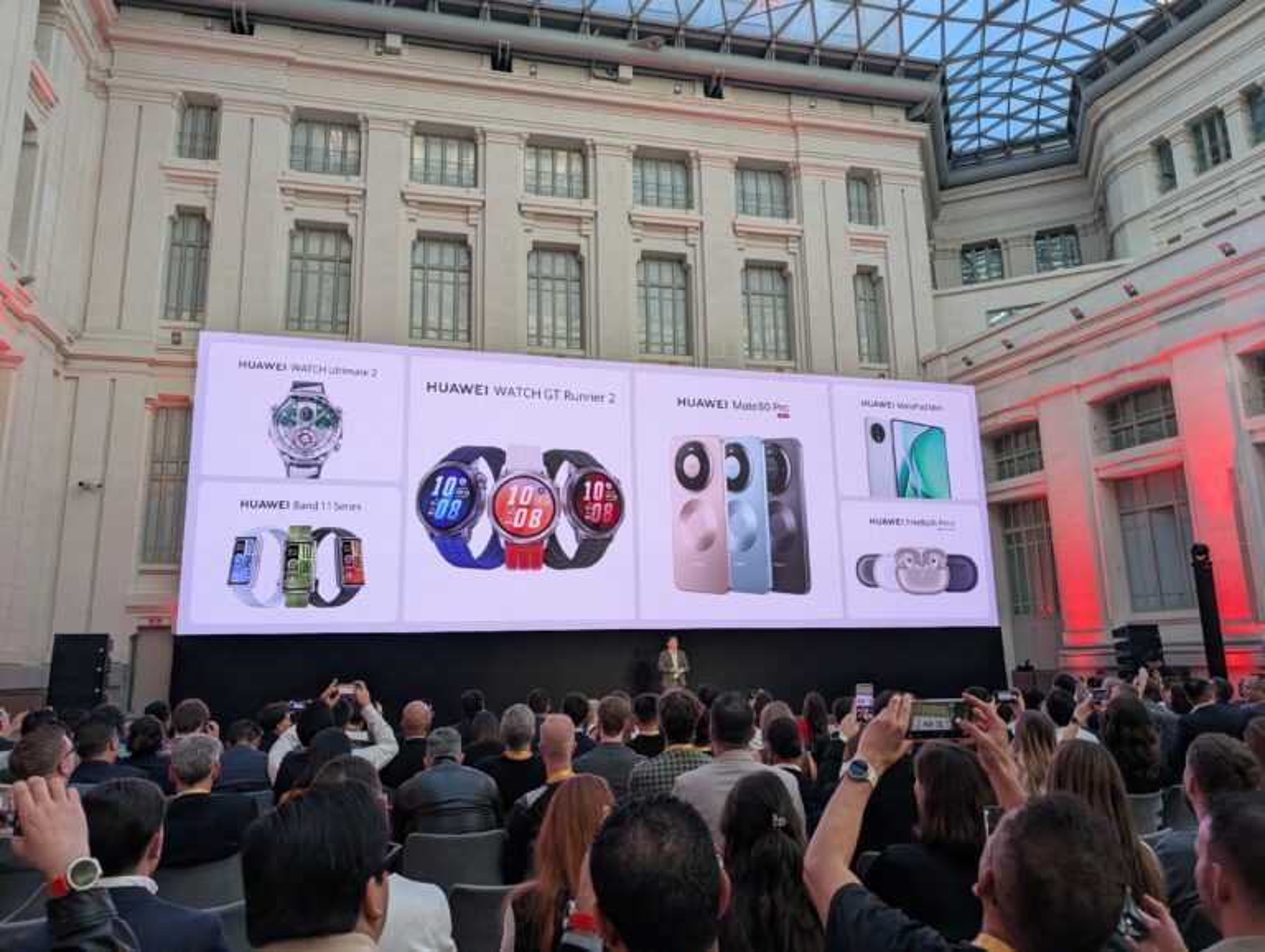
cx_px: 632
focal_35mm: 24
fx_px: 878
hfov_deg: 71.5
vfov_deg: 56.9
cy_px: 476
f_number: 1.68
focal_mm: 6.9
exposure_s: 1/244
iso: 44
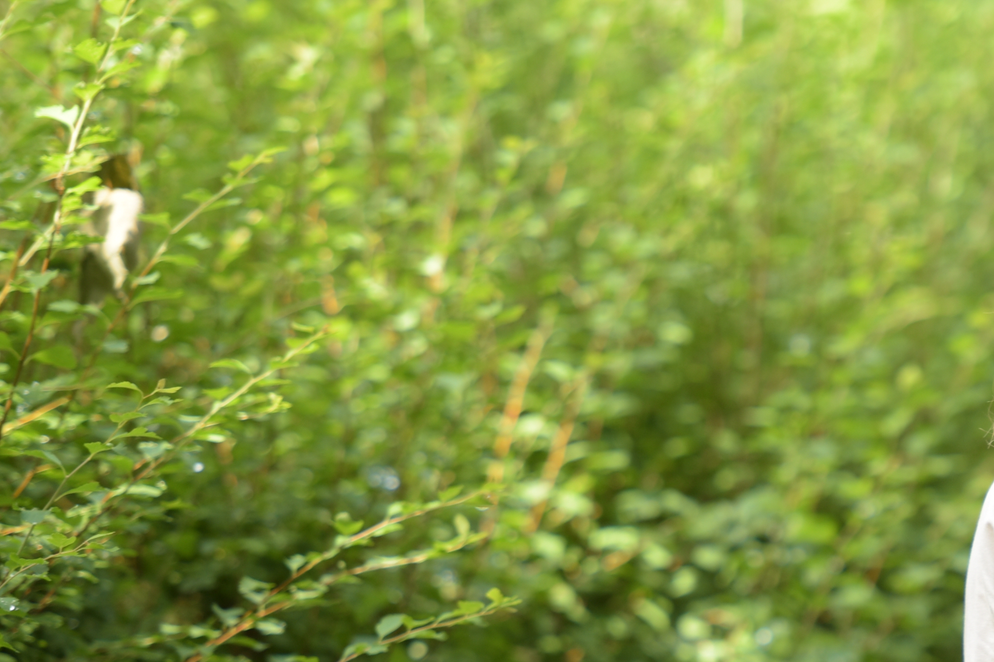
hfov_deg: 4.7
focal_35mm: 436
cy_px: 562
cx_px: 925
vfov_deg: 3.2
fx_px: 12036
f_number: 2.8
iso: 200
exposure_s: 1/250
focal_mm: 160
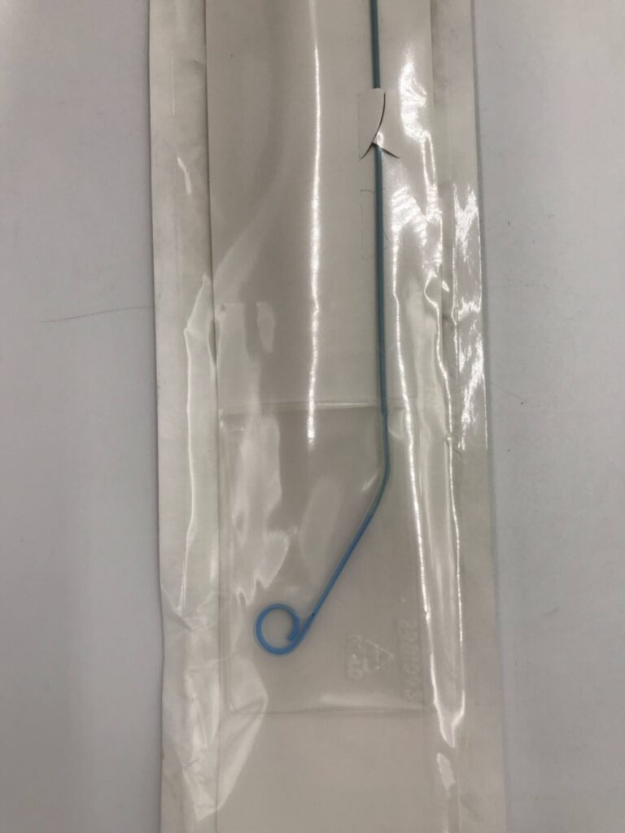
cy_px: 416
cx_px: 312
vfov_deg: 63.4
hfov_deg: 49.7
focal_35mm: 28
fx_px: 674
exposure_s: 1/205
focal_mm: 3.99
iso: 20
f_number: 1.8
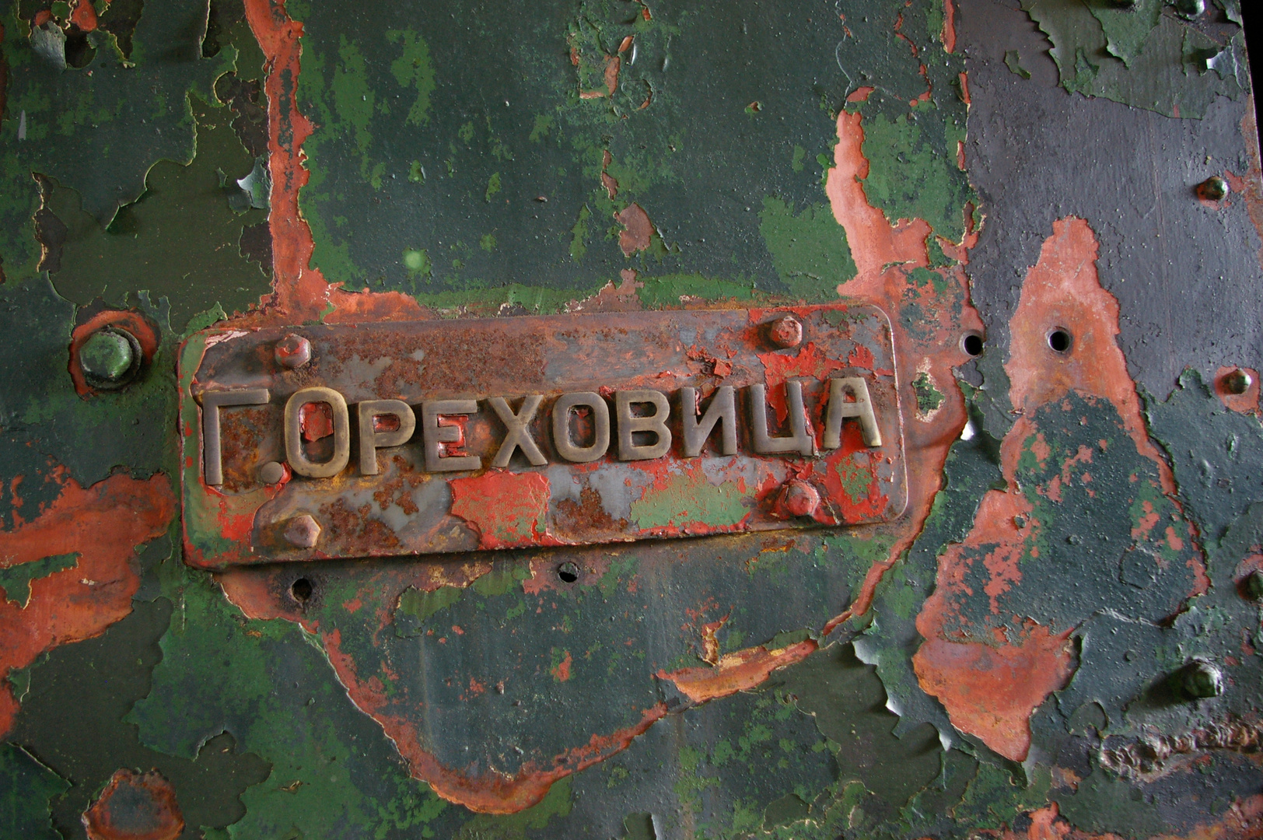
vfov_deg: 47.9
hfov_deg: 67.4
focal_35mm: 27
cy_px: 420
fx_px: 946
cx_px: 632
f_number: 3.5
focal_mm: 18
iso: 800
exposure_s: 1/20
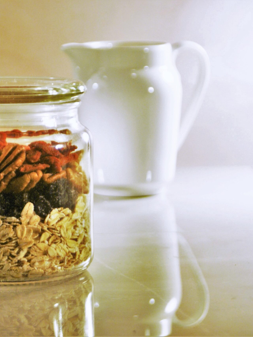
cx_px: 32
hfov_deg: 8.6
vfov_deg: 11.4
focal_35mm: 173
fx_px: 1686
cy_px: 168
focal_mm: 80
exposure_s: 1/125
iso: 250
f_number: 5.6
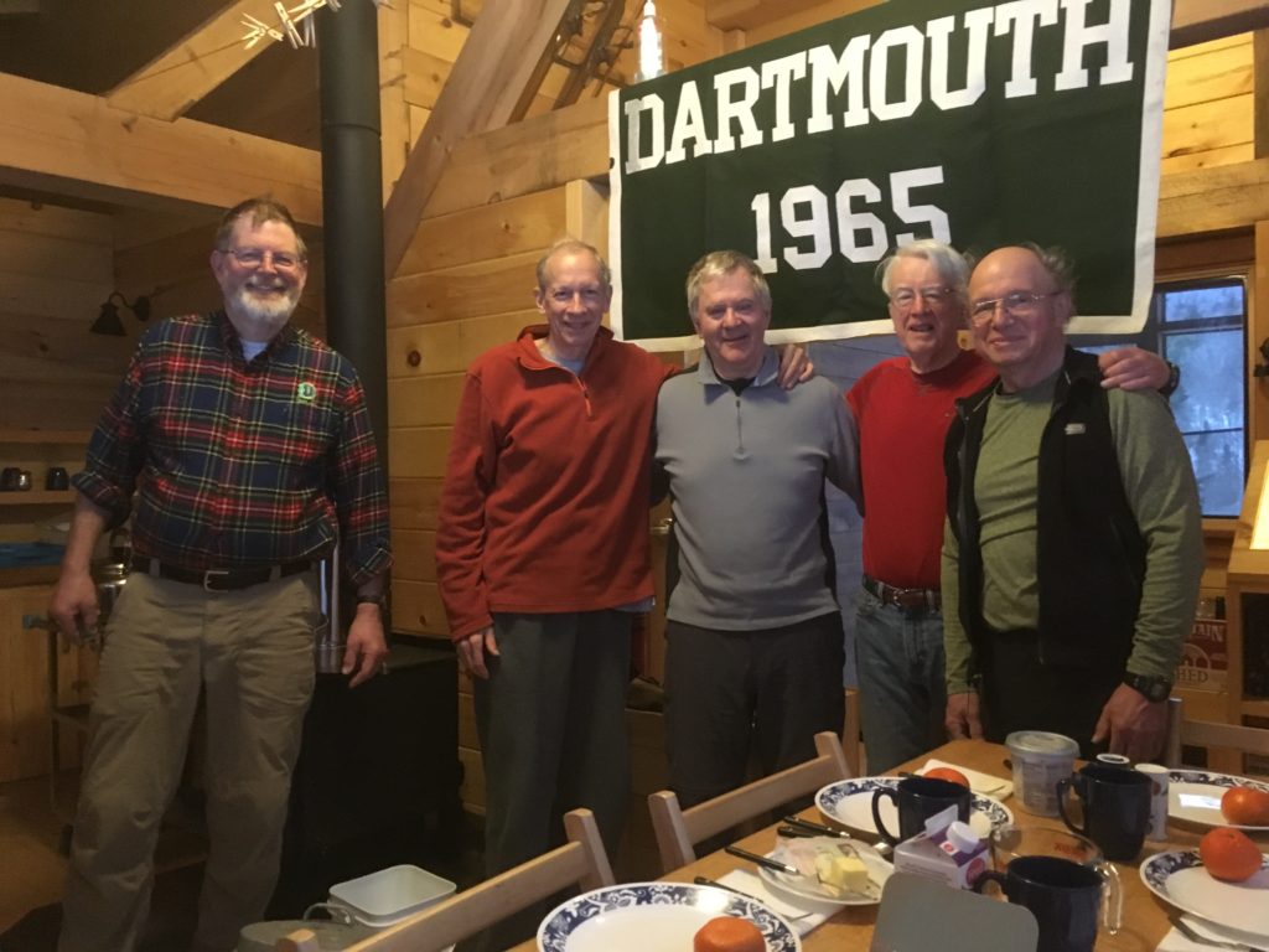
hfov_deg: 61.7
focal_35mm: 29
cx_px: 634
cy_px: 476
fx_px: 1063
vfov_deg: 48.2
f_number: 2.2
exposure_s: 1/15
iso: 320
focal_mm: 4.15
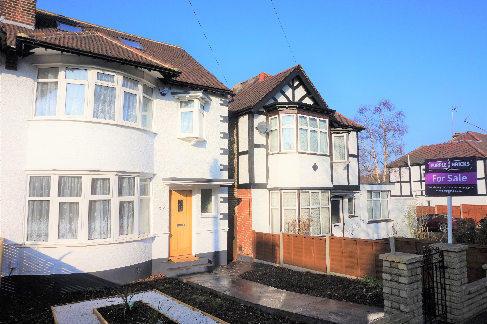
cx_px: 244
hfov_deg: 73.8
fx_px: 324
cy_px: 162
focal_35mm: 24
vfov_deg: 53.1
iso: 100
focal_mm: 16
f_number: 14
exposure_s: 1/125
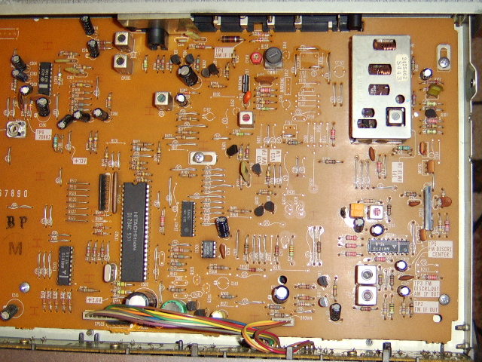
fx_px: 641
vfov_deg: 31.5
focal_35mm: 46
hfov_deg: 41.2
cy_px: 181
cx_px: 241
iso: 400
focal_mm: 11.93
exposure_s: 1/60
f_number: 3.5
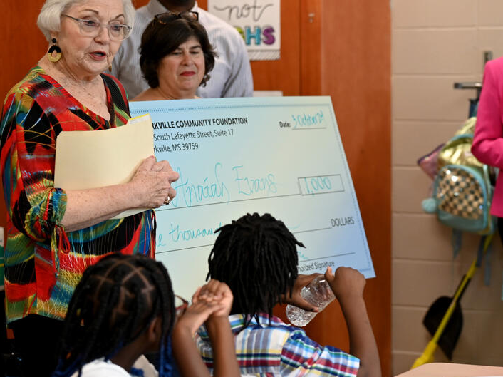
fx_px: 1772
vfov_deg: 12.1
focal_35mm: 122
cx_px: 414
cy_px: 195
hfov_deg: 16.0
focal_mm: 70
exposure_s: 1/125
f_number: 2.8
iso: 900
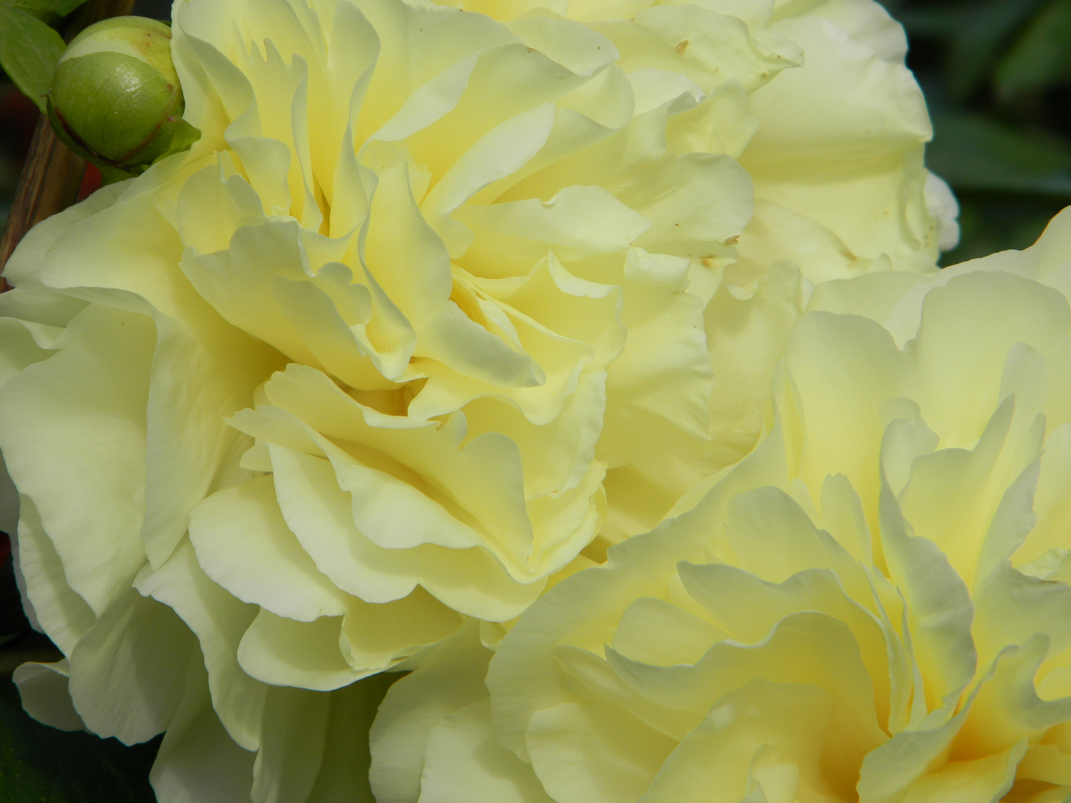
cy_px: 402
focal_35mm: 148
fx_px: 4579
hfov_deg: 13.3
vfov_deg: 10.0
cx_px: 536
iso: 80
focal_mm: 26.8
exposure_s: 1/686
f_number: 5
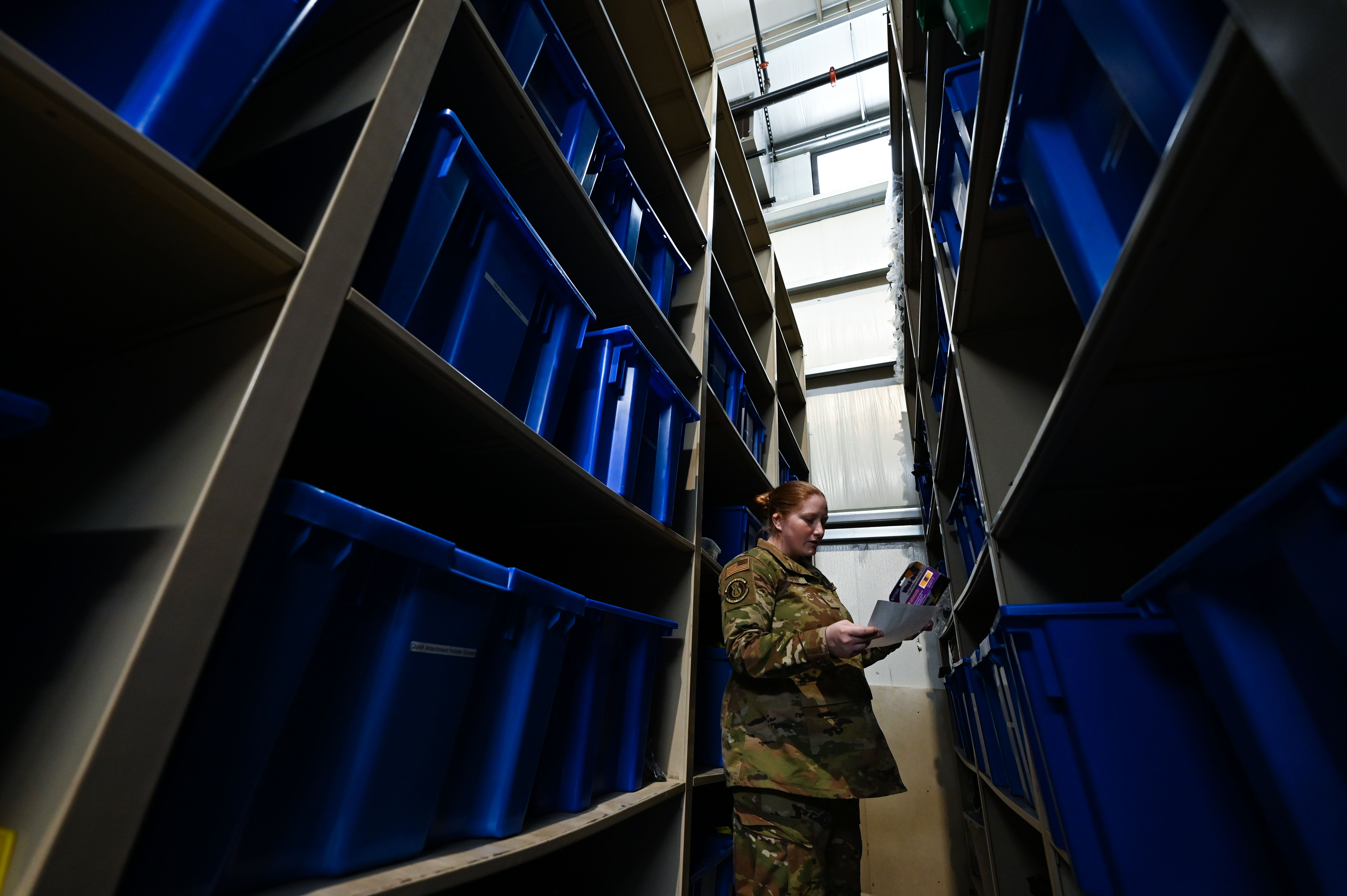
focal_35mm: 14
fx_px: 523
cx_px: 674
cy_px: 448
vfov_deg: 81.1
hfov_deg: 104.3
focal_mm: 14
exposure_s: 1/125
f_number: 4
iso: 2000
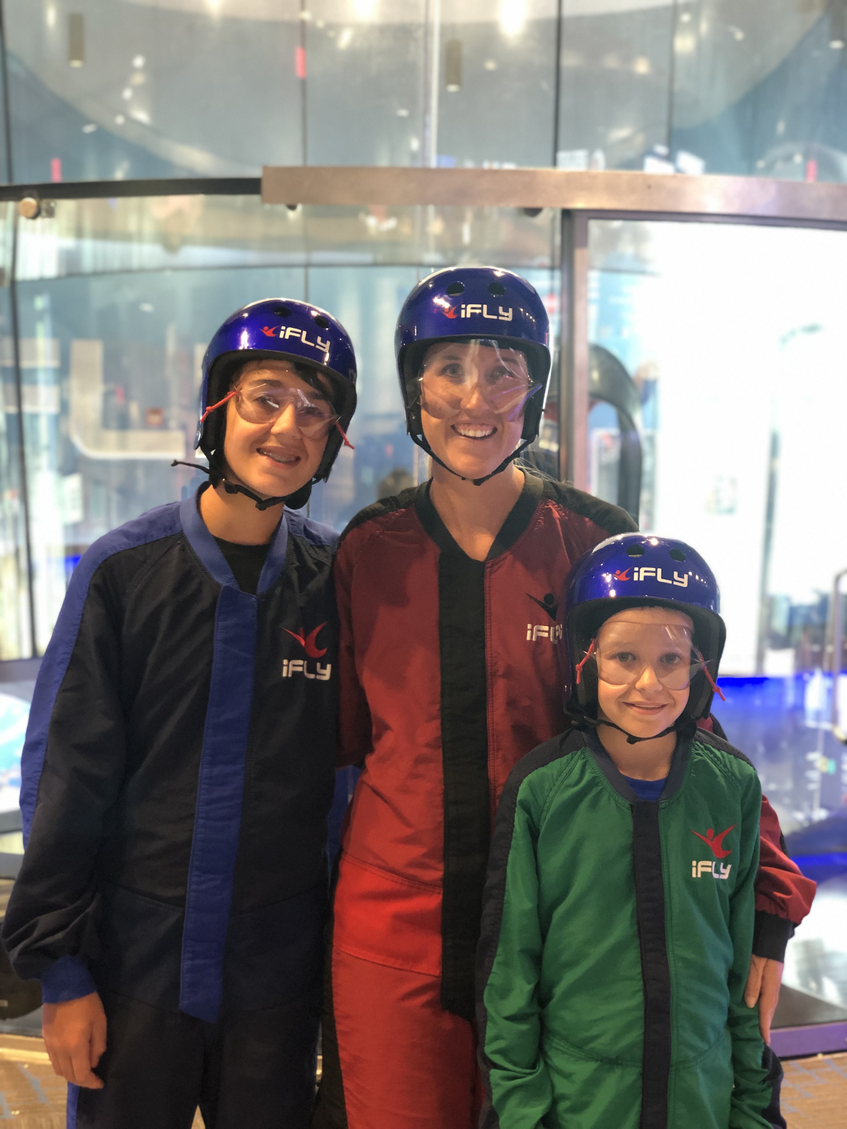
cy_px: 564
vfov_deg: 36.8
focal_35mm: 52
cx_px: 424
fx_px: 1696
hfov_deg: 28.0
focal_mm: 6
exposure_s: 1/9
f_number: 2.4
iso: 160
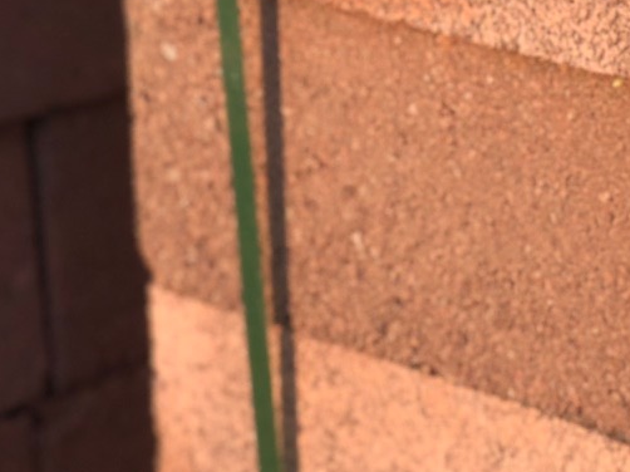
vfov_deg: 7.1
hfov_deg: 9.0
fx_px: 3802
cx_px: 1196
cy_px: 72
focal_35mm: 209
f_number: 2.4
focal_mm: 6
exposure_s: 1/208
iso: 16
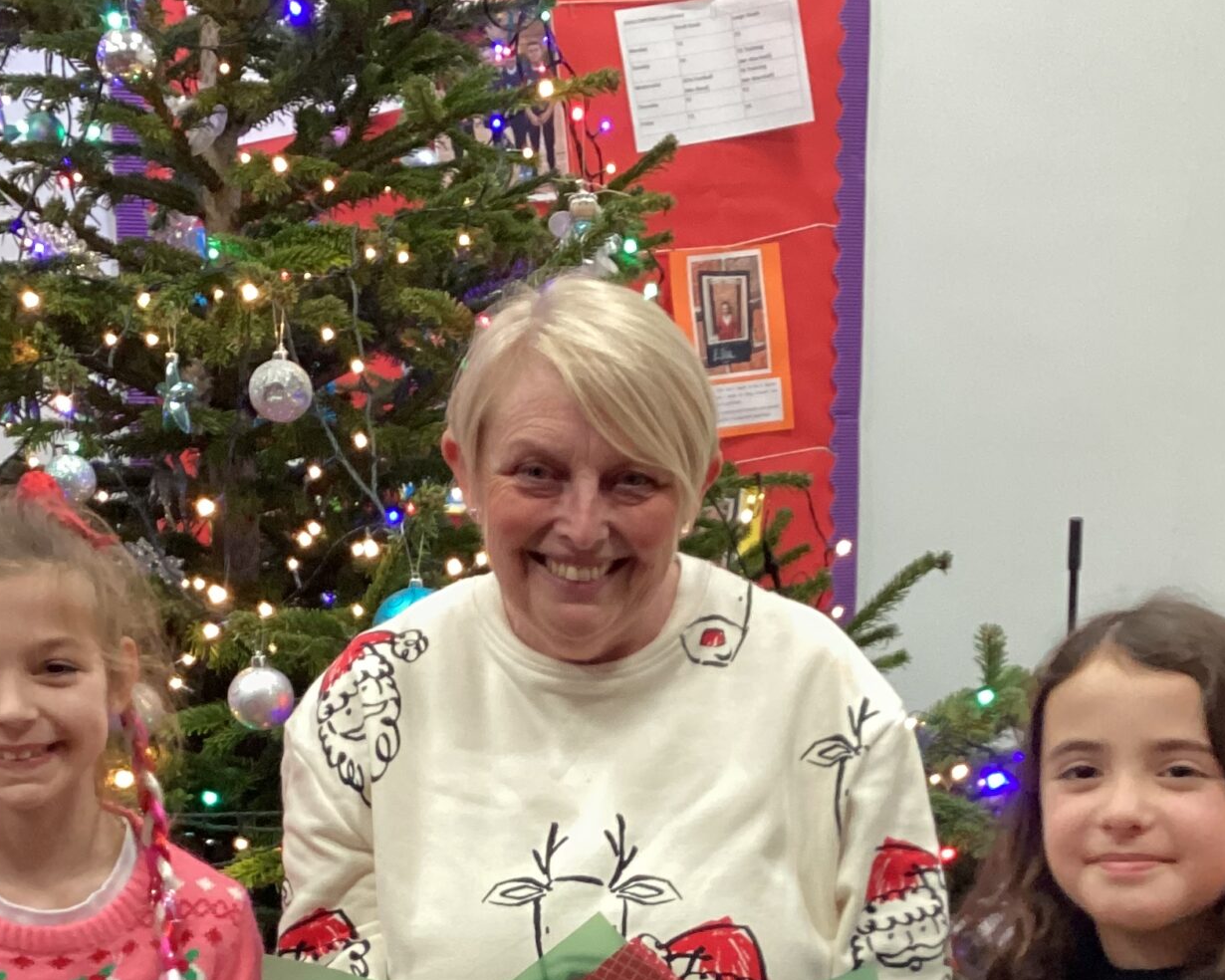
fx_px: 2284
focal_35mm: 63
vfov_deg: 23.3
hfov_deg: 30.0
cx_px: 622
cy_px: 969
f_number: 2.4
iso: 250
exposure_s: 1/33
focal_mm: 3.3
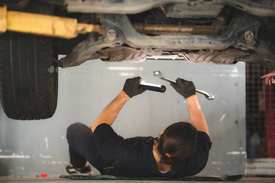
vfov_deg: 13.1
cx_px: 138
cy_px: 92
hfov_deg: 19.4
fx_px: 802
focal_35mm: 105
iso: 200
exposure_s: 1/500
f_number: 1.4
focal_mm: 105
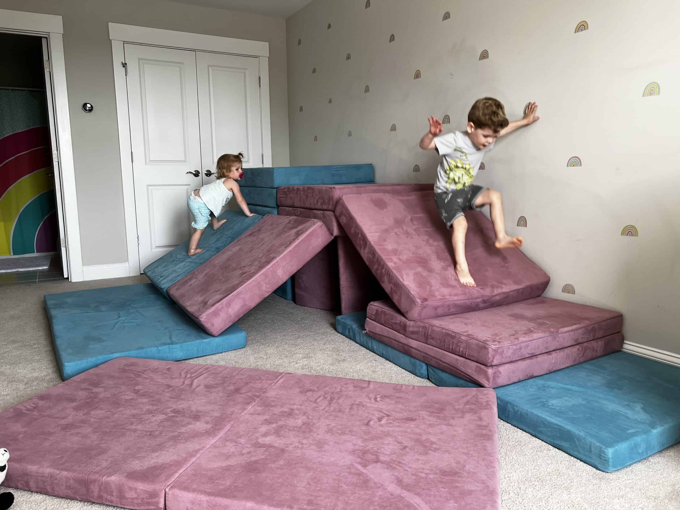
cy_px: 255
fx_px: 511
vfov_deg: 53.1
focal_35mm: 26
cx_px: 340
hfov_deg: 67.3
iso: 80
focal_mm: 5.7
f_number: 1.5
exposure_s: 1/121
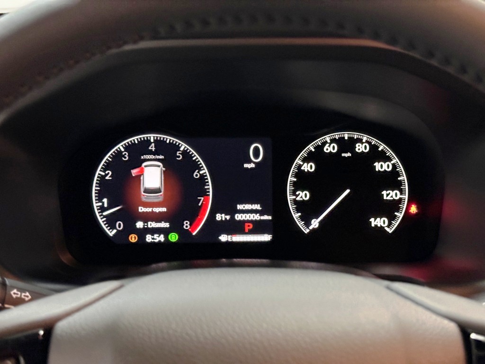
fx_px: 673
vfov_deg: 30.3
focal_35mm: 48
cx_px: 242
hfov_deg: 39.7
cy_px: 182
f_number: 1.78
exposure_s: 1/24
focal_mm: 6.86
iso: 640
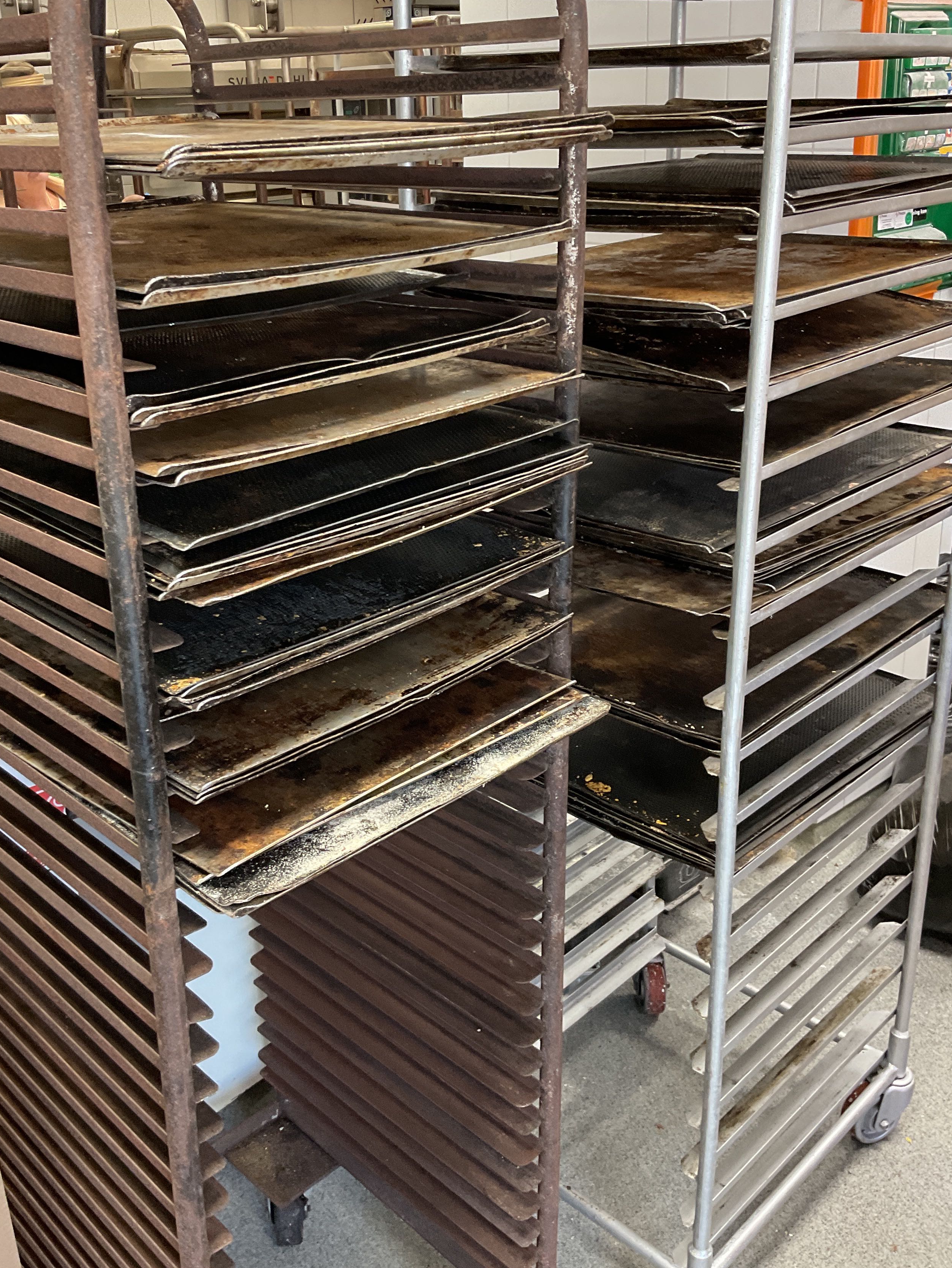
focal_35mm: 35
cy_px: 570
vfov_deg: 52.5
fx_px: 1283
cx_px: 432
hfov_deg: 40.7
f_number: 1.8
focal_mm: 3
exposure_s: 1/50
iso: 125
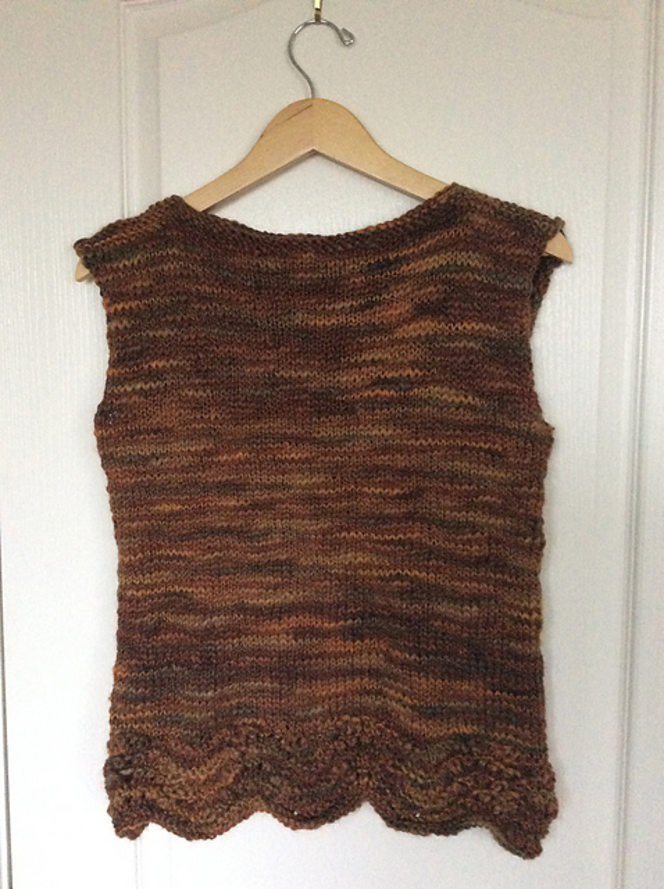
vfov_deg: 56.9
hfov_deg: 44.1
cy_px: 444
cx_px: 332
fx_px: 821
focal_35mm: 32
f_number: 2.4
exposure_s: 1/15
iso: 400
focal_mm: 3.3
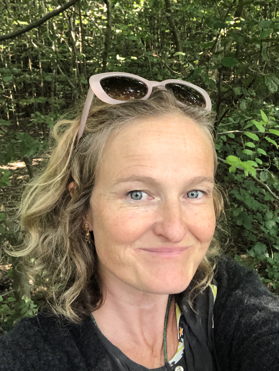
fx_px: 343
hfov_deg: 44.2
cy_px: 186
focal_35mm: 32
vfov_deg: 56.8
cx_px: 140
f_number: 2.2
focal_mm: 2.87
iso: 125
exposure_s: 1/120
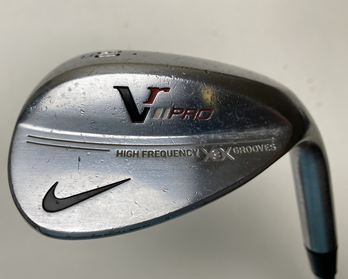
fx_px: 288
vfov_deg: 51.5
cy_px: 143
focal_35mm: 28
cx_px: 167
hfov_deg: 62.2
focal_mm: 4.25
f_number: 1.8
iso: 32
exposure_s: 1/502
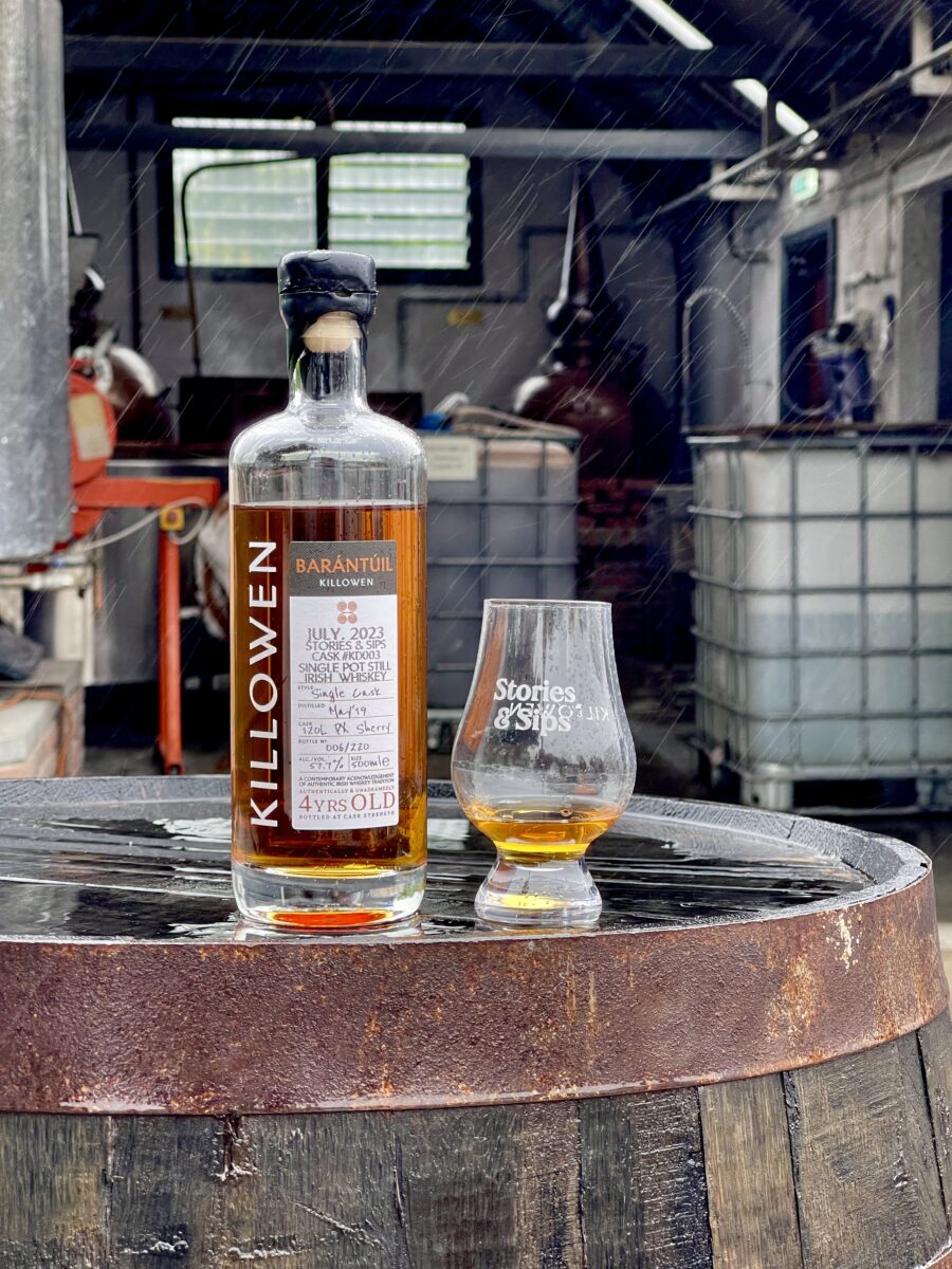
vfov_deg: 30.3
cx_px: 476
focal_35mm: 64
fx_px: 2347
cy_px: 634
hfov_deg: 22.9
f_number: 2.2
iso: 64
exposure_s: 1/99
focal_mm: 7.5
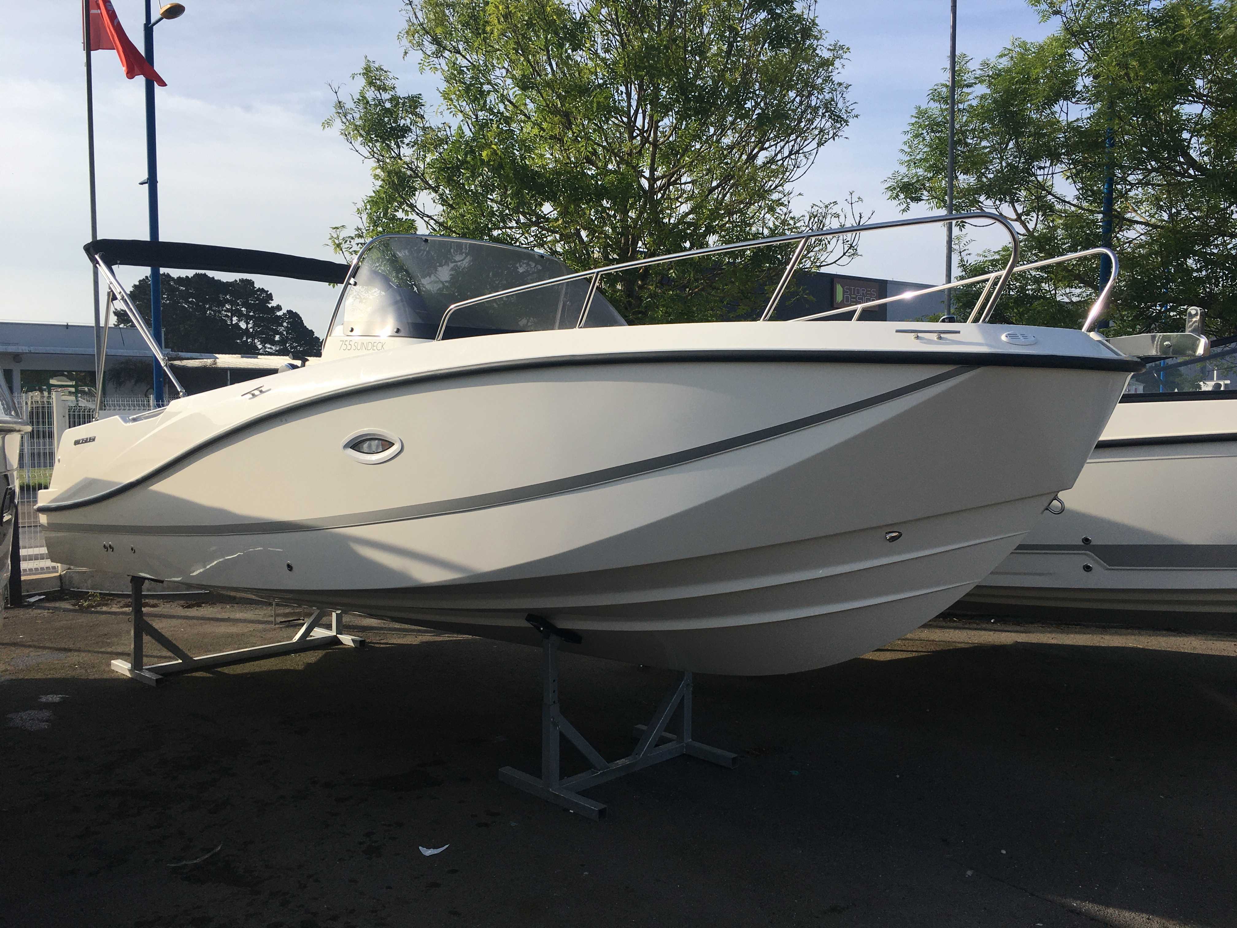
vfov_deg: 48.2
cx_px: 618
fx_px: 1036
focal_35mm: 29
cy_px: 464
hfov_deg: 61.7
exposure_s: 1/1637
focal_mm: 4.15
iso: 25
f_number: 2.2
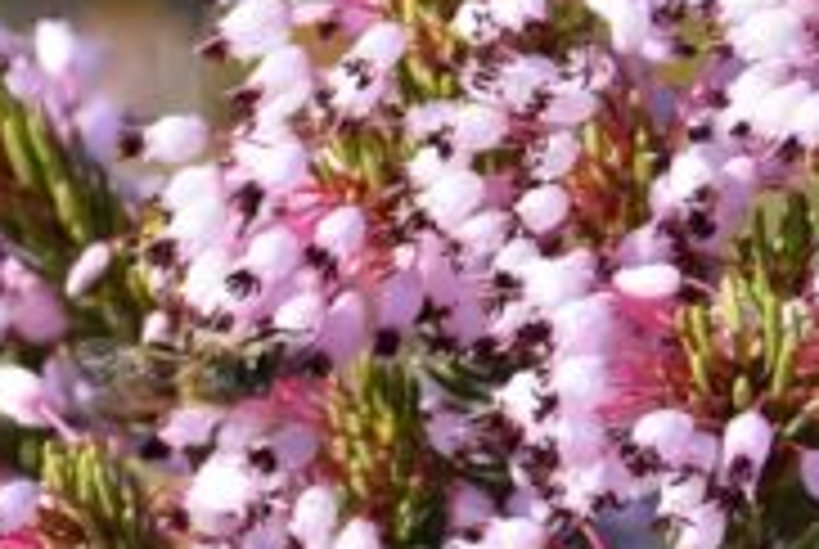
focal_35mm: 417
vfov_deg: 3.3
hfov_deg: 4.9
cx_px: 333
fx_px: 9502
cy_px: 452
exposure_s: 1/640
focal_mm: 66
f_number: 6.3
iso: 200
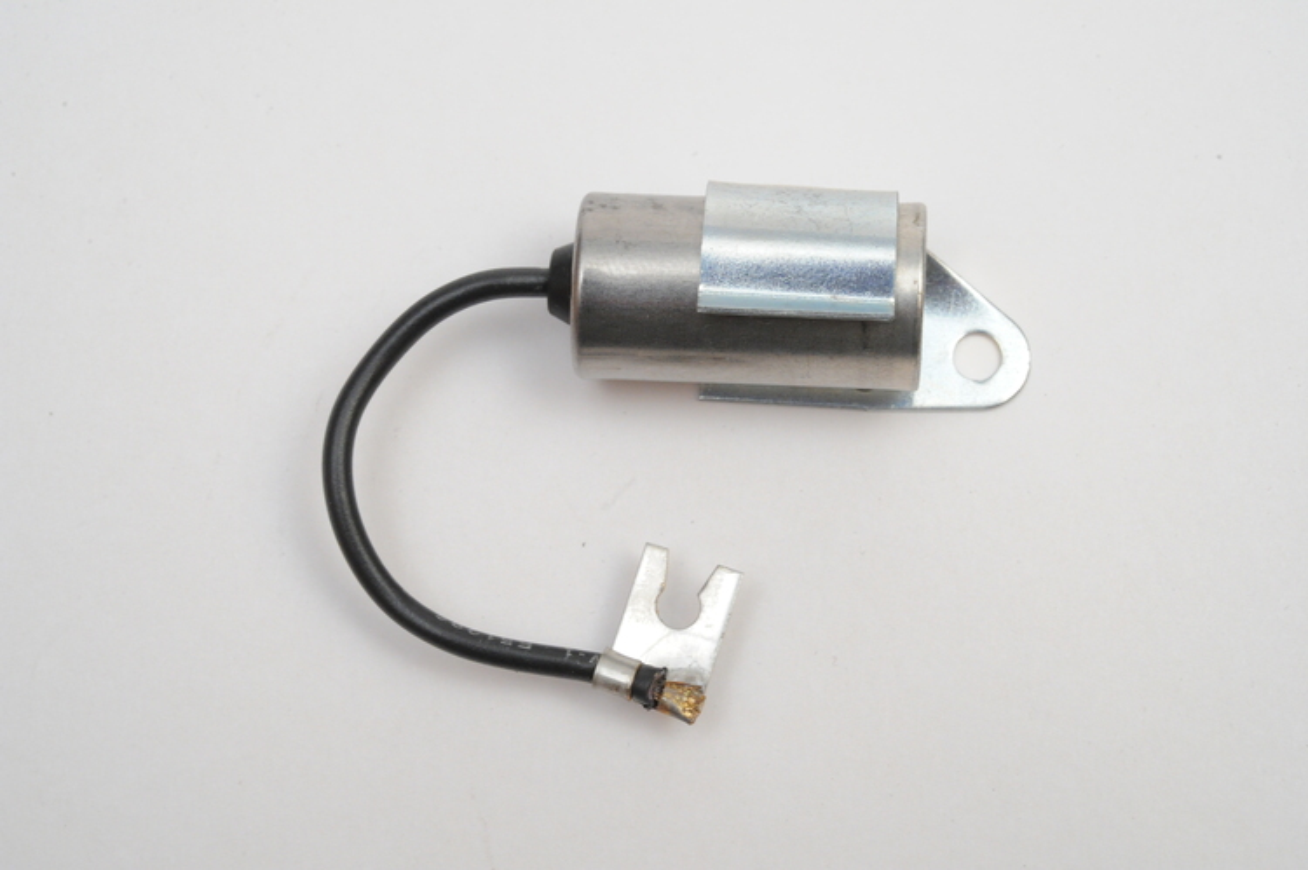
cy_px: 435
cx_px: 654
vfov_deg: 22.6
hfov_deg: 33.4
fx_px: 2178
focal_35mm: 60
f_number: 22
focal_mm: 60
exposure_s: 1/125
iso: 6400
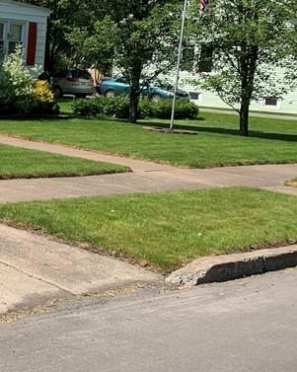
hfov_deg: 18.5
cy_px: 95
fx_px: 759
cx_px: -197
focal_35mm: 69
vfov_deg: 27.2
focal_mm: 4.25
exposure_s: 1/1812
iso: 25
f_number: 1.8
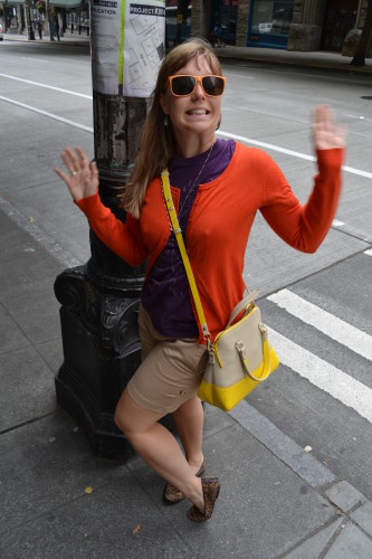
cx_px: 186
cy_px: 280
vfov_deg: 61.9
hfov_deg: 43.6
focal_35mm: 30
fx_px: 465
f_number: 5.6
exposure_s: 1/125
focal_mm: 20
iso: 125
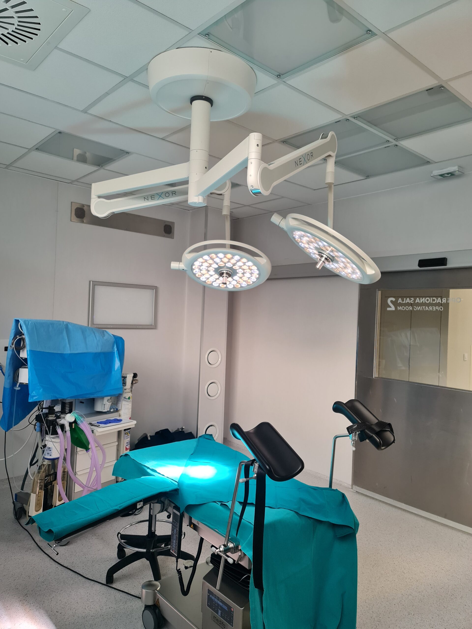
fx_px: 455
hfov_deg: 54.9
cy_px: 314
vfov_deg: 69.4
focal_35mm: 25
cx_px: 236
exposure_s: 1/100
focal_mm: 7
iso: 200
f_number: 1.8
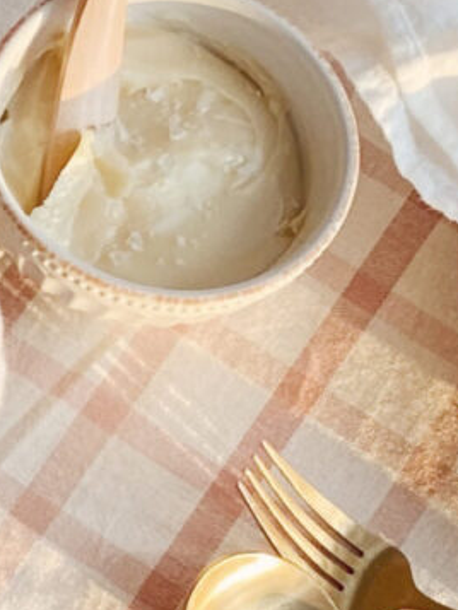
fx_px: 2627
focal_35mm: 149
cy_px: 566
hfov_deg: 9.1
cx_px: -610
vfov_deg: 13.1
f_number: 1.8
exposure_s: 1/60
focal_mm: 4.25
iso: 64
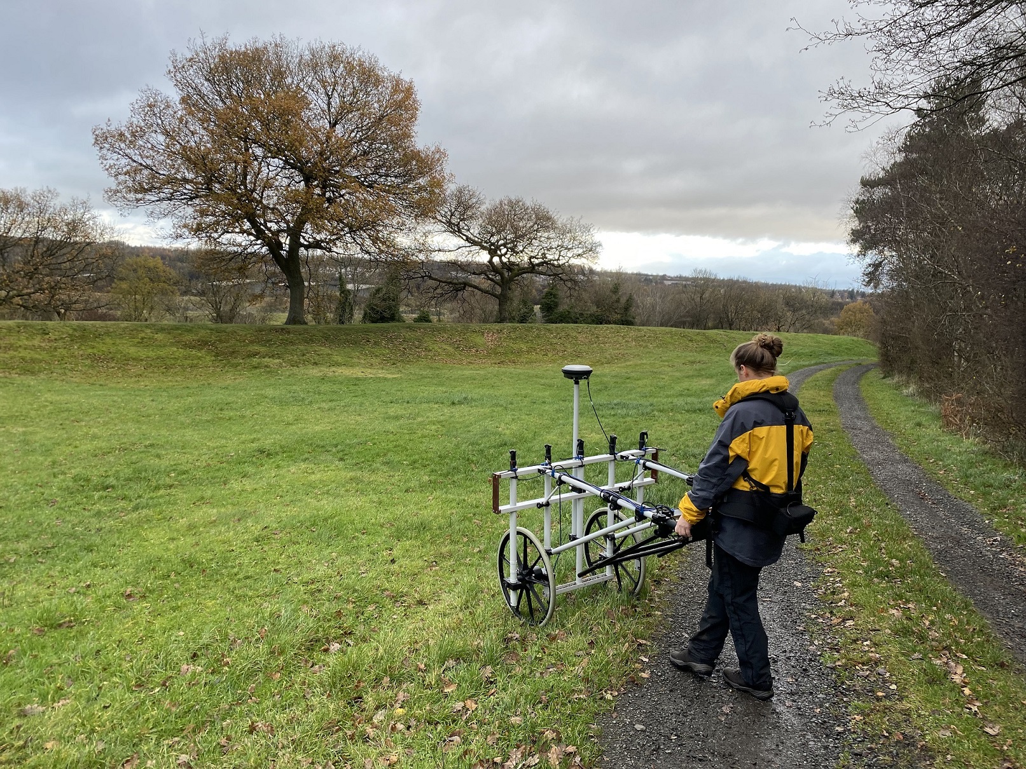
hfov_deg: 67.3
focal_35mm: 26
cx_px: 513
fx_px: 771
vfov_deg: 53.1
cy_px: 384
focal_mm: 4.25
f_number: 1.8
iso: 32
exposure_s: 1/122
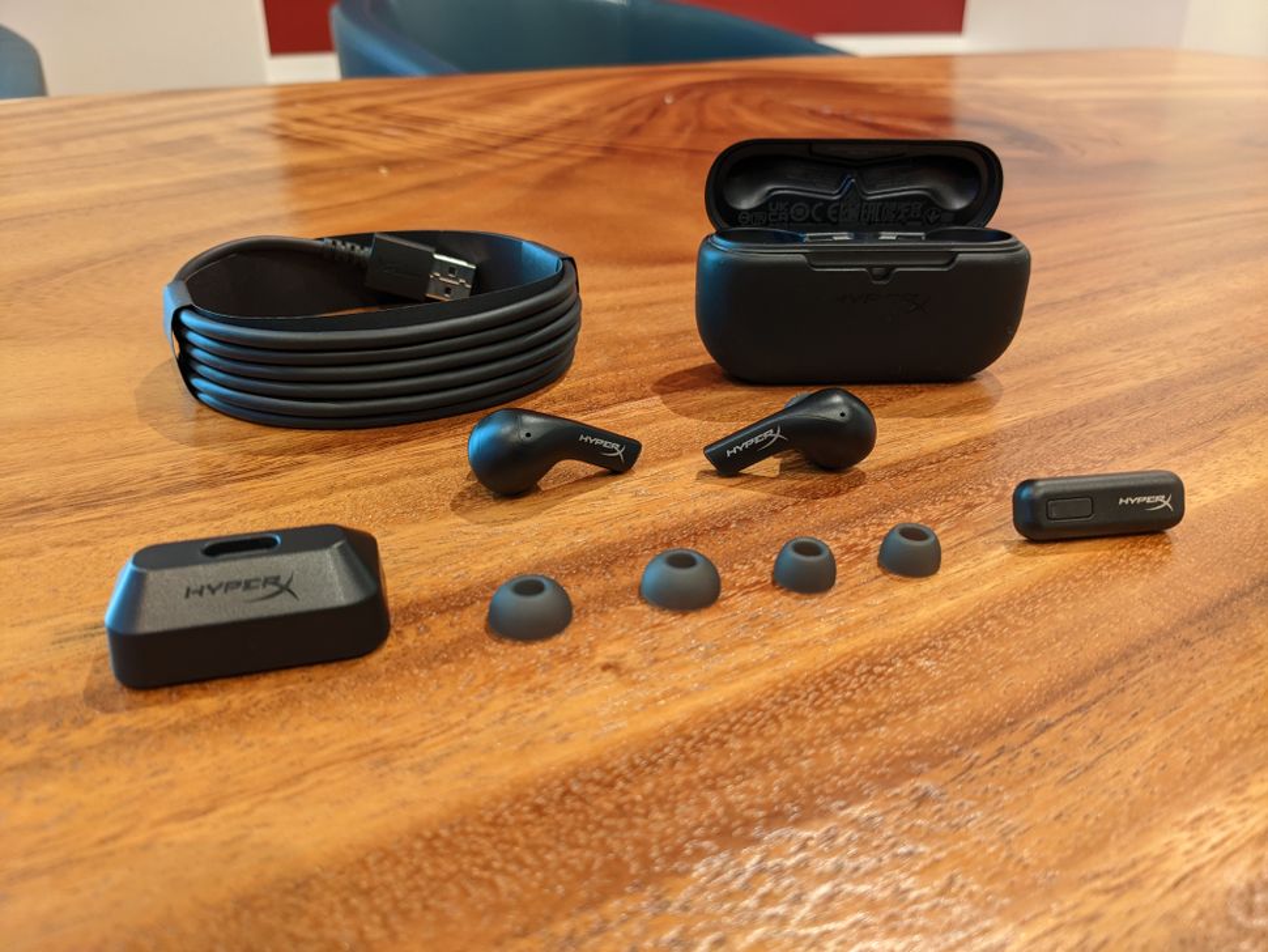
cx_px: 634
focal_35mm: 27
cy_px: 476
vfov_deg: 51.4
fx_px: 989
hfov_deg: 65.3
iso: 127
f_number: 1.73
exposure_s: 1/24
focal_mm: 4.38
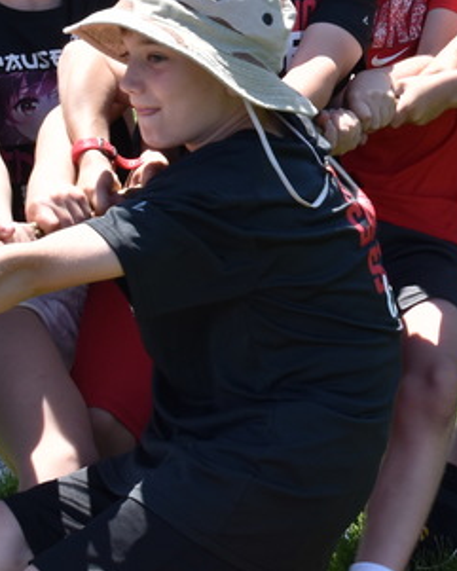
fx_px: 2832
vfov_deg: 11.4
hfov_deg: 9.0
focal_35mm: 168
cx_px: 717
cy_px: 9
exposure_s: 1/250
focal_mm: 35
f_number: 8
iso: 140
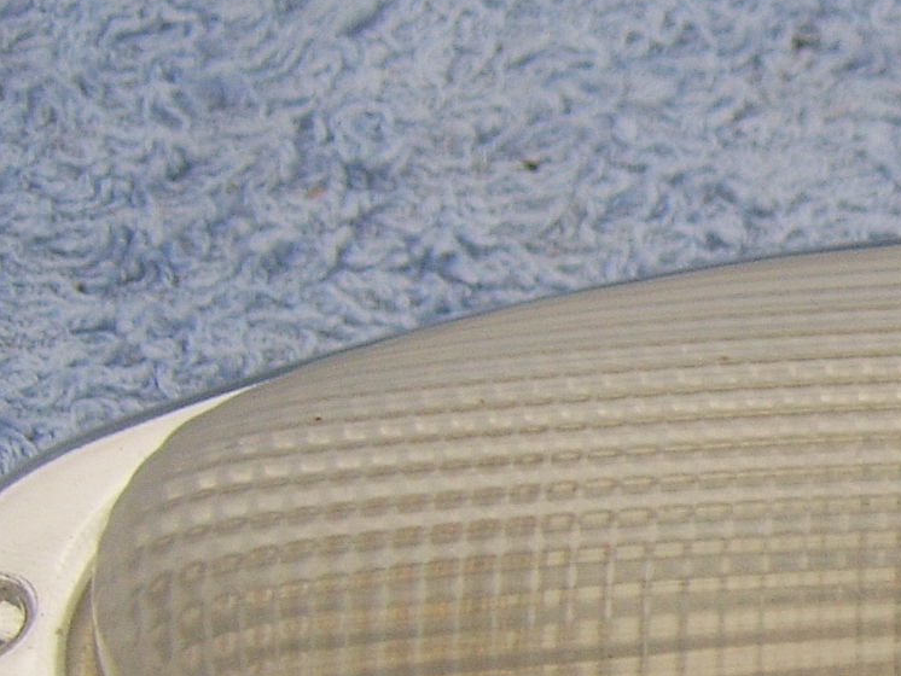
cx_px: 1294
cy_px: 566
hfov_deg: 14.1
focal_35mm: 132
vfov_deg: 11.2
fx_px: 3437
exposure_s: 1/60
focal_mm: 7.8
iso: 50
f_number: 2.8
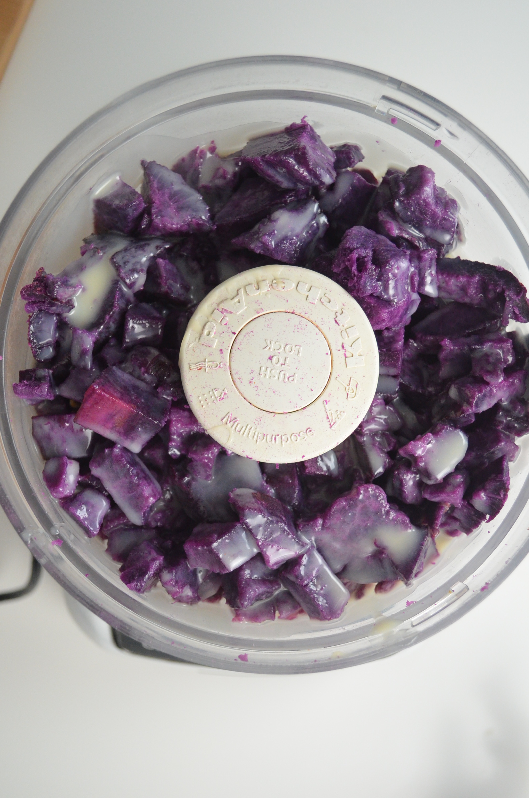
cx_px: 262
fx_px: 886
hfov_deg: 33.3
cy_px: 403
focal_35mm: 40
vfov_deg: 48.5
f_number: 4.2
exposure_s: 1/30
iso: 1600
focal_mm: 26
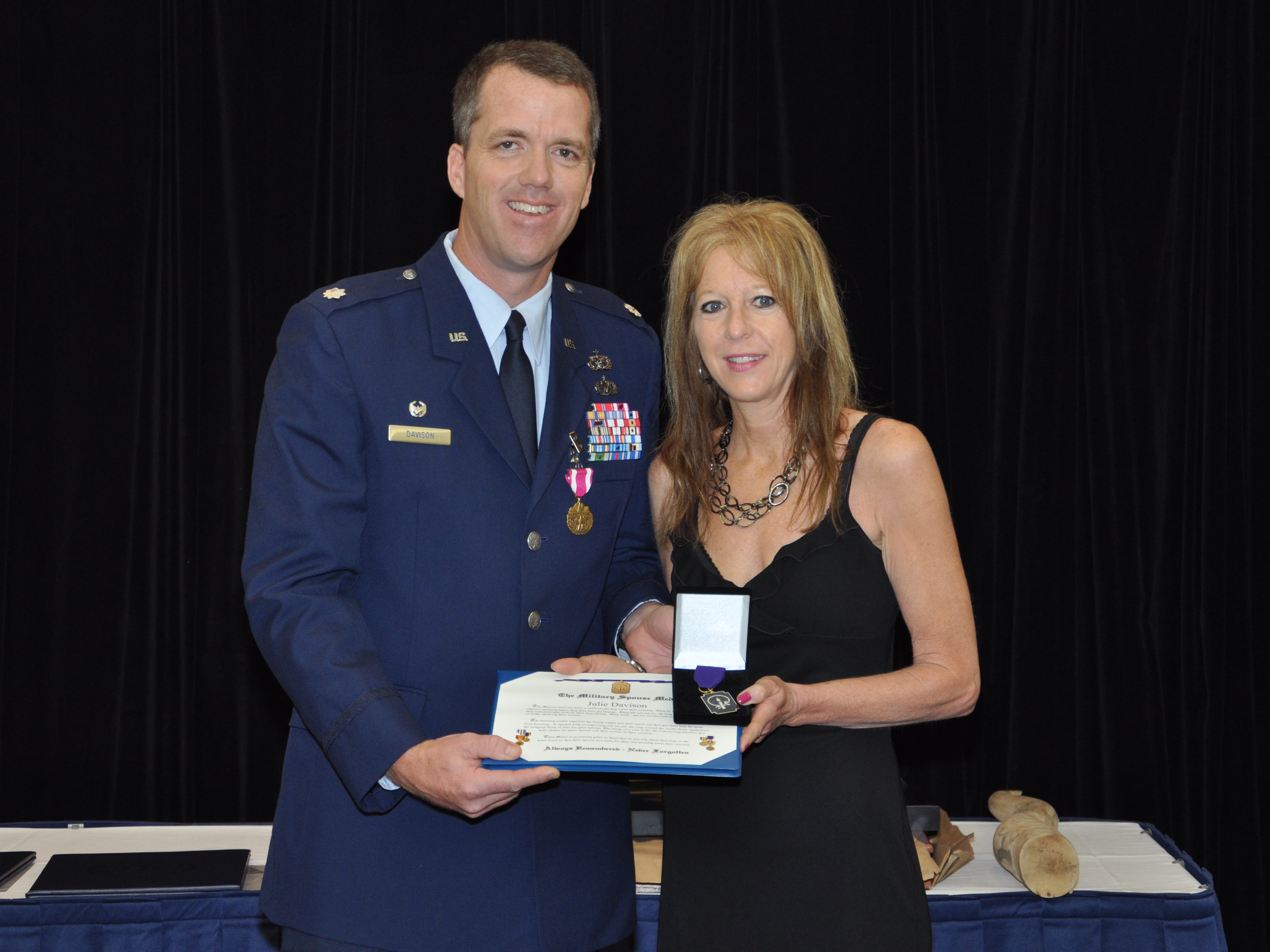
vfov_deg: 15.4
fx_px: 3522
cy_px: 469
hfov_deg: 20.4
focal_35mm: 96
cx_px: 619
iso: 500
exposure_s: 1/60
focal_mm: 58
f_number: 5
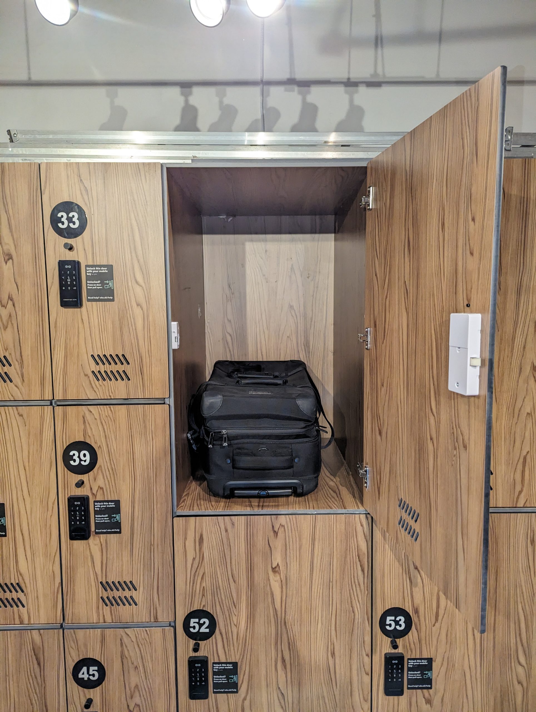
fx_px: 494
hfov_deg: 56.9
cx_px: 268
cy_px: 356
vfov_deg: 71.5
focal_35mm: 24
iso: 776
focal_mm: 6.81
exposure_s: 1/120
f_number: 1.85
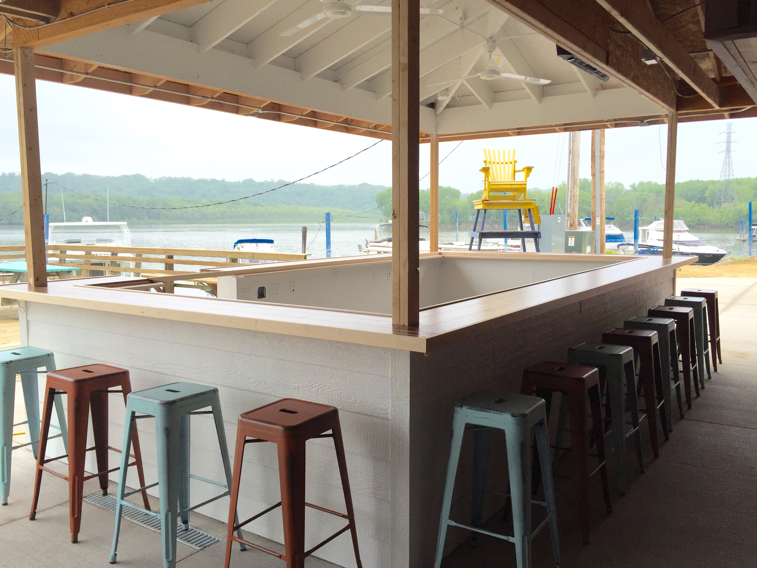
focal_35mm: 29
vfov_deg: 48.2
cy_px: 284
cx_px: 378
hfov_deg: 61.7
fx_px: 634
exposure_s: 1/1236
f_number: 2.2
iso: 32
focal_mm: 4.15
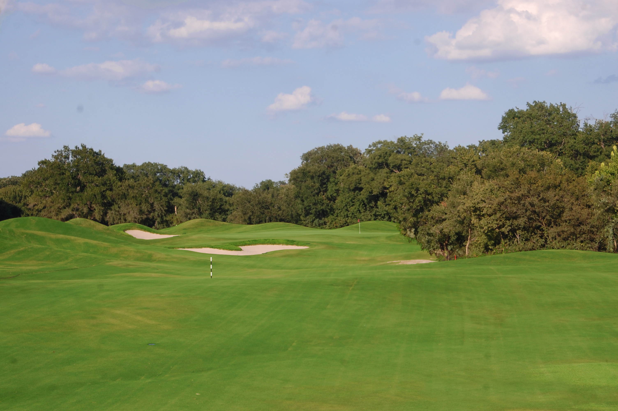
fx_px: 1286
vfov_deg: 18.1
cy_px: 206
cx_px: 309
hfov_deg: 27.0
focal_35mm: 75
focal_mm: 50
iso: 200
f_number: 9
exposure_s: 1/320
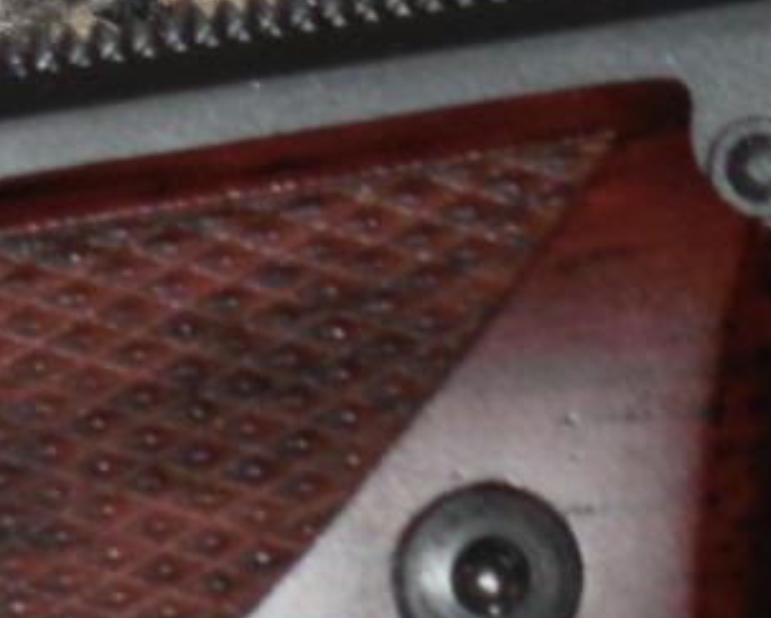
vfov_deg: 4.6
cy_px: 863
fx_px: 7606
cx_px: -499
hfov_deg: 5.7
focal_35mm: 333
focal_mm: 12.5
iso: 200
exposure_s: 1/60
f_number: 8.8
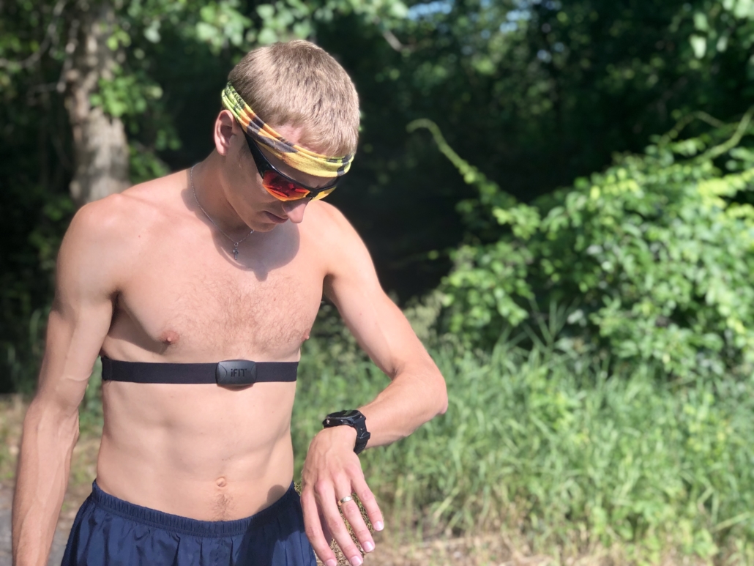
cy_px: 283
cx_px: 377
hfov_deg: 33.8
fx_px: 1242
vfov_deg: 25.7
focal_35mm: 57
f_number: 2.8
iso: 20
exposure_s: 1/600
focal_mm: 6.6
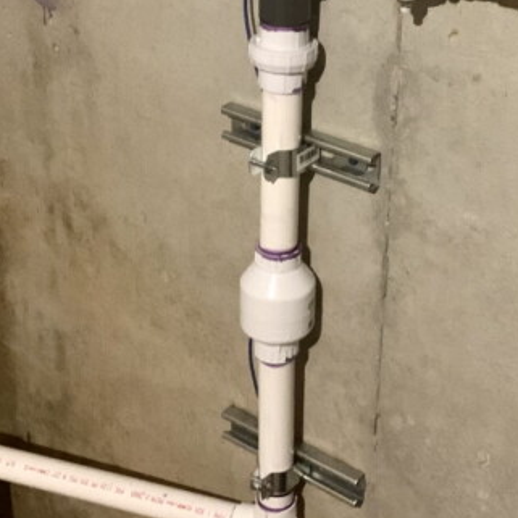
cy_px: 207
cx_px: 334
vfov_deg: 39.0
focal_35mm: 43
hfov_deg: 38.8
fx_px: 728
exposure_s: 1/30
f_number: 1.8
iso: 800
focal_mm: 4.25
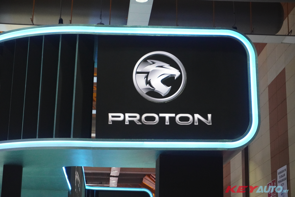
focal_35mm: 75
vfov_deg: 18.2
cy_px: 98
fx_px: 615
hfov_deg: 27.0
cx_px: 148
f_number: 5.6
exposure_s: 1/125
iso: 6400
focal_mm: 50
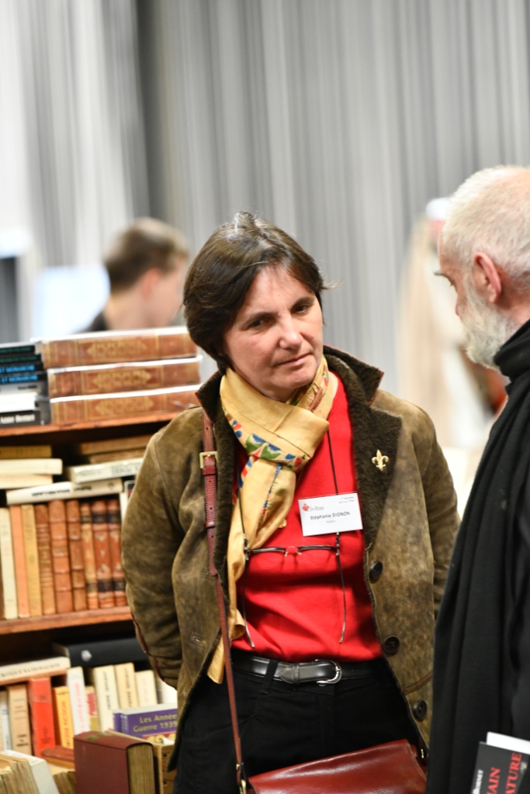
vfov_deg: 10.3
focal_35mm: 200
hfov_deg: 6.9
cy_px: 397
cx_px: 265
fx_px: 4415
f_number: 4
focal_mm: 200
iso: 3200
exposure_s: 1/125
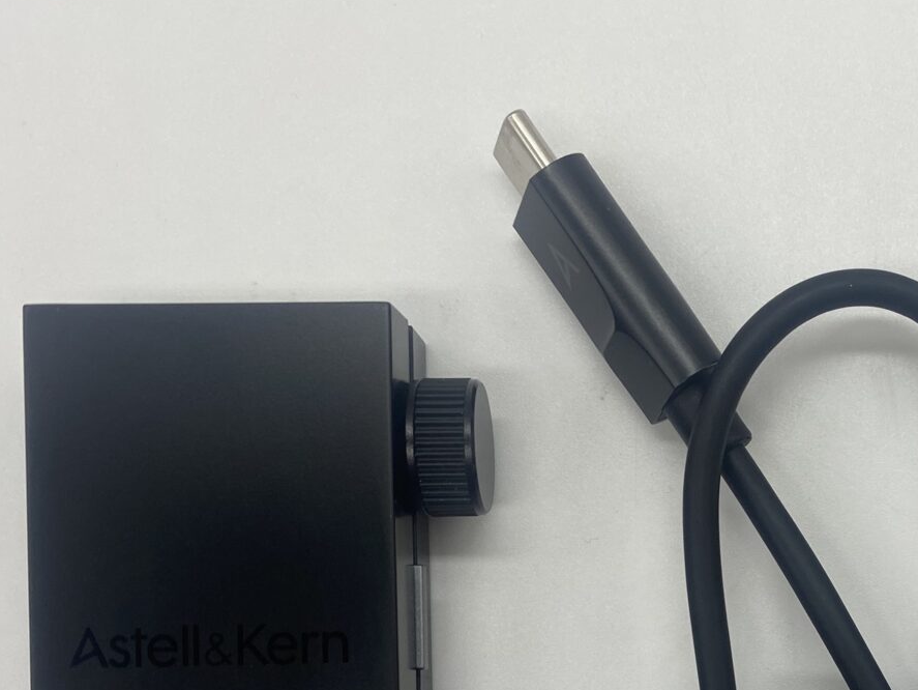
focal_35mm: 60
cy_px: 730
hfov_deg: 30.0
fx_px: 1592
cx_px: 910
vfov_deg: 23.2
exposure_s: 1/415
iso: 32
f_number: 1.8
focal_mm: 4.25
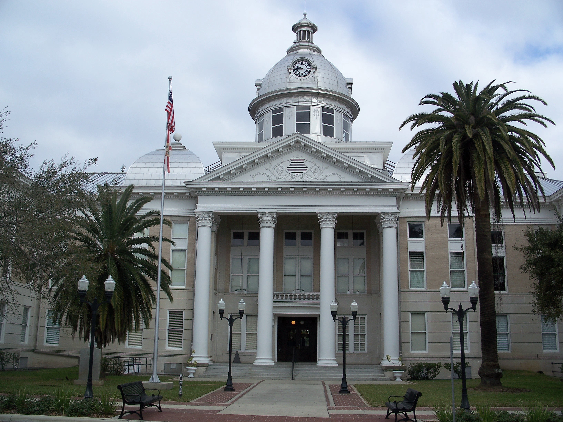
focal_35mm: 37
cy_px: 211
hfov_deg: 50.1
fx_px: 602
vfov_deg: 38.7
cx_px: 282
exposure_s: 1/500
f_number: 4
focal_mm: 7.8
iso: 64
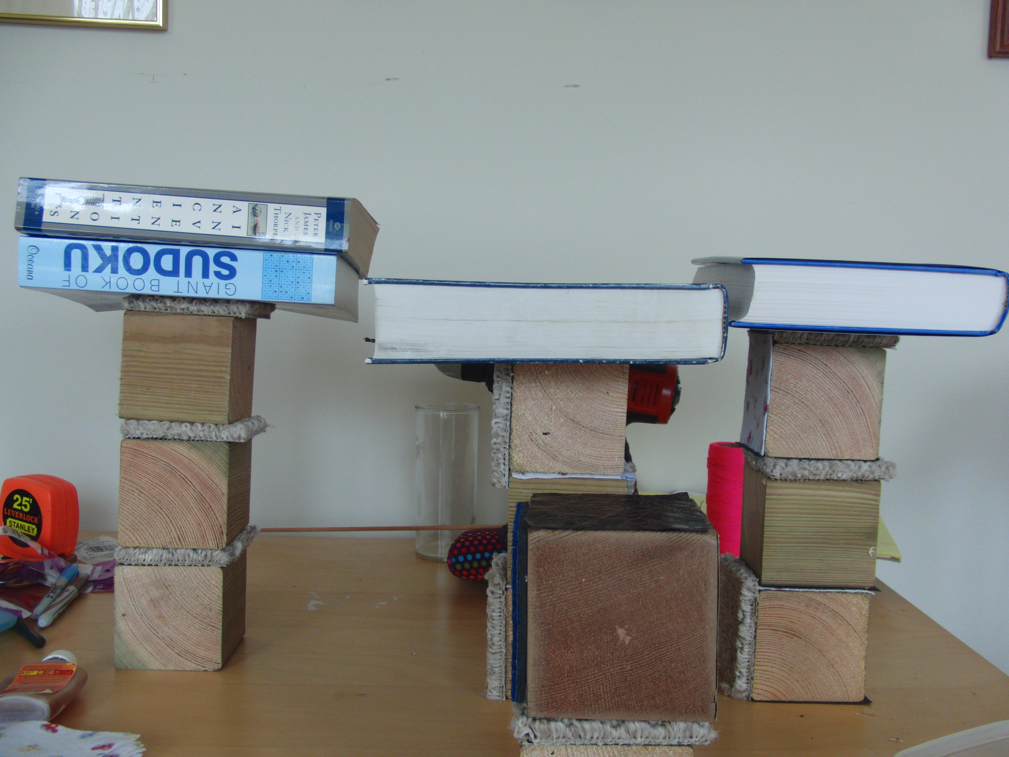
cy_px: 378
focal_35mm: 37
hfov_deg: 50.1
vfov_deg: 38.7
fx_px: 1078
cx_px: 504
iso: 160
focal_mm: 6.42
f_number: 3.6
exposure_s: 1/80
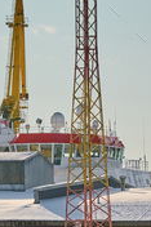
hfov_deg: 2.7
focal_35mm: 514
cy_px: -77
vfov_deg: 4.0
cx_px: -163
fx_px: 3240
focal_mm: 102
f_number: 6.3
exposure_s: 1/1600
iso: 100
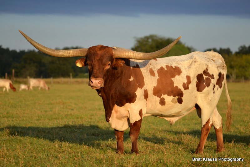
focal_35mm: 150
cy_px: 84
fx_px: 1042
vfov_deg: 9.2
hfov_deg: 13.7
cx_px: 125
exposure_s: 1/640
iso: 100
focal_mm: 150
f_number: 5
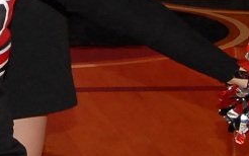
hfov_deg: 5.0
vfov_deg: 3.2
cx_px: -301
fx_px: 2784
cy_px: -142
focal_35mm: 410
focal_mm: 34
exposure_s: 1/100
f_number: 4.2
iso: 400
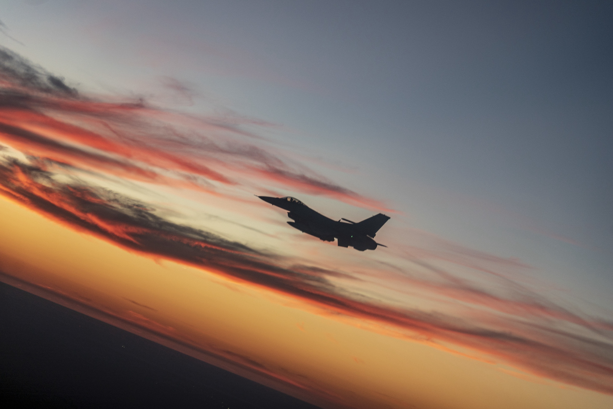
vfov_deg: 13.1
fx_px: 1789
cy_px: 204
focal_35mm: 105
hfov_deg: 19.4
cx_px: 306
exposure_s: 1/160
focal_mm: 105
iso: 500
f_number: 4
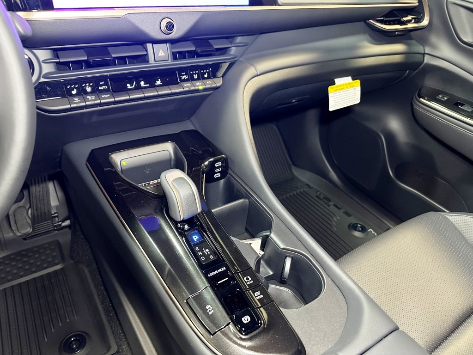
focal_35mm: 24
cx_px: 236
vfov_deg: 56.8
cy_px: 178
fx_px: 328
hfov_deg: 71.6
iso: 1000
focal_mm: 6.86
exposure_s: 1/30
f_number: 1.78
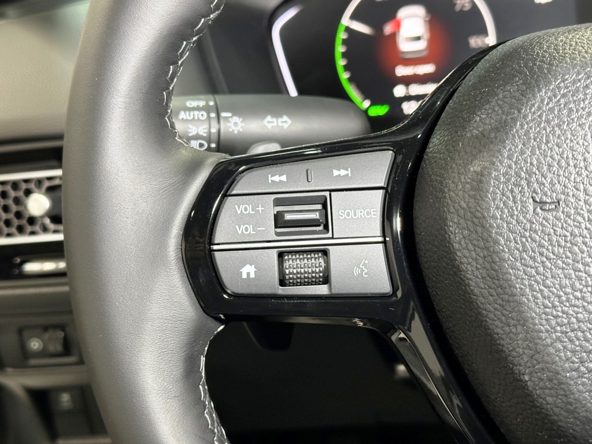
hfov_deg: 39.7
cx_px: 296
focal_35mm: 48
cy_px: 222
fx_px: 821
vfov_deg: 30.3
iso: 400
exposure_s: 1/30
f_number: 1.78
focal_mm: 6.86
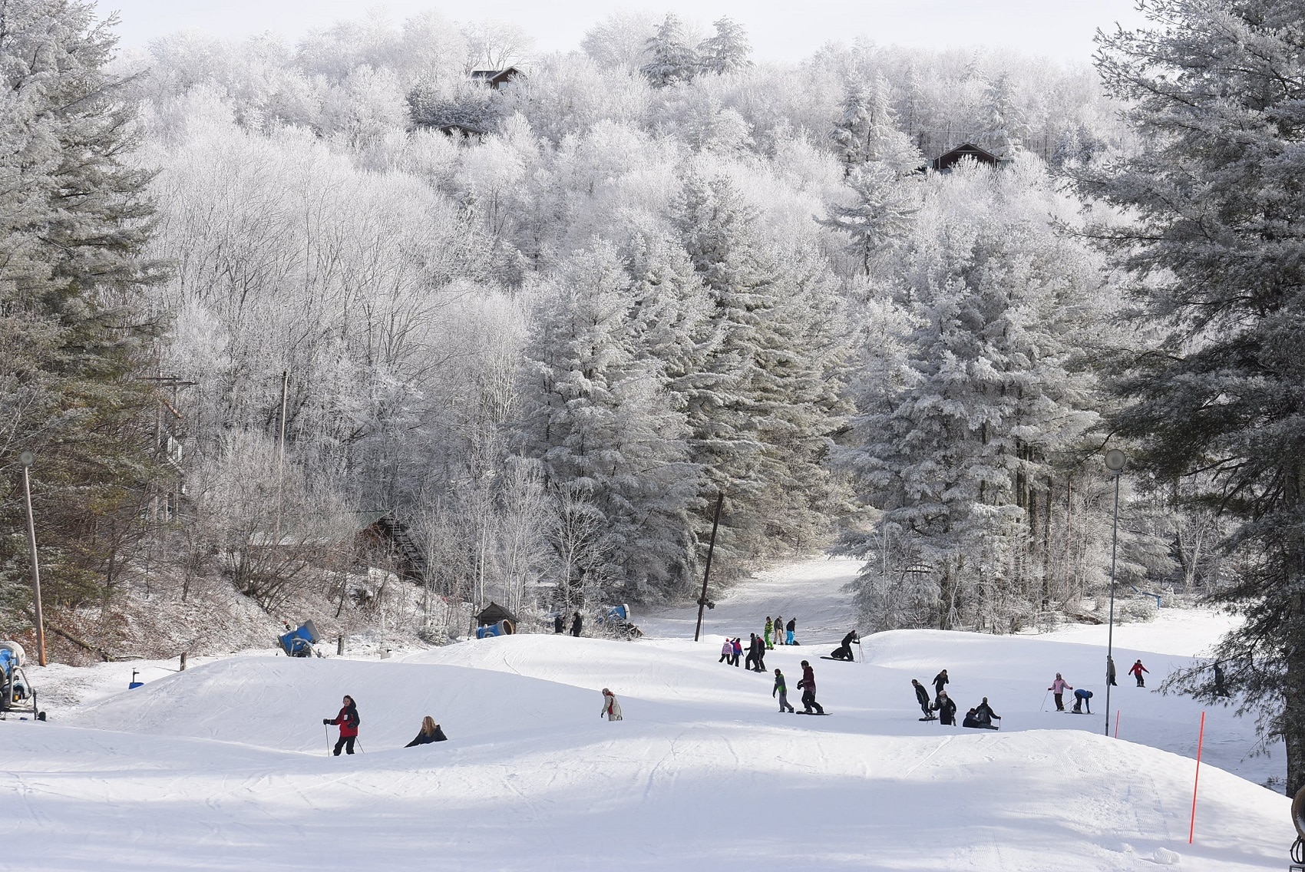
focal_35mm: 108
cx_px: 652
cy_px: 436
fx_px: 3918
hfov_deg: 18.9
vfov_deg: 12.7
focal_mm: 72
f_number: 10
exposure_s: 1/400
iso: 250
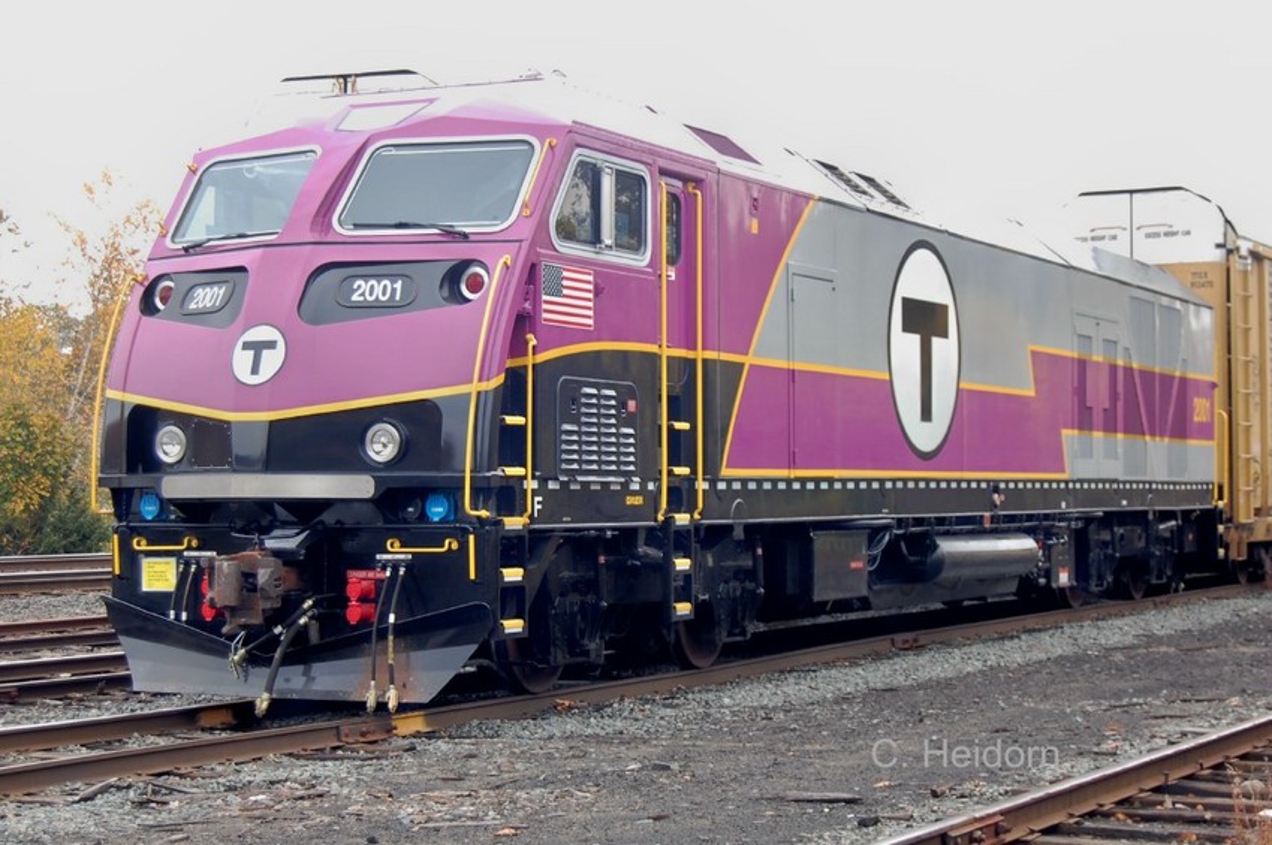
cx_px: 636
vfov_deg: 22.6
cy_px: 422
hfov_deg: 33.4
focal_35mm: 60
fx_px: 2118
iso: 200
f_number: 5
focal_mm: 40
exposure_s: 1/20
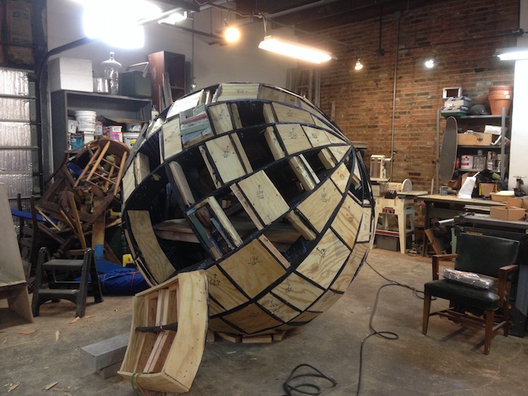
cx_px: 264
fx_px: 504
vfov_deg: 43.0
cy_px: 198
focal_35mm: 33
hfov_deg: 55.3
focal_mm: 4.12
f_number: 2.4
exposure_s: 1/20
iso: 160
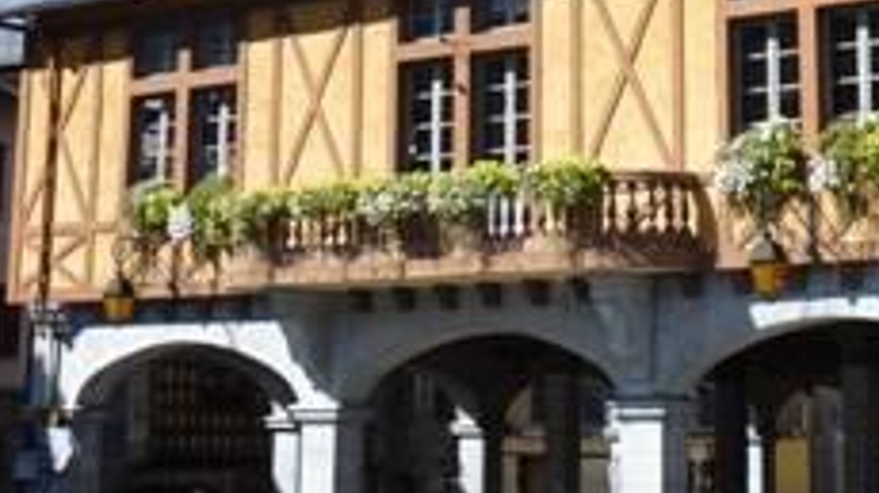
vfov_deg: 13.5
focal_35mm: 87
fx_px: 2026
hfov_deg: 24.4
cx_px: 562
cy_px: -84
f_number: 3.9
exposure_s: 1/640
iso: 100
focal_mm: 7.4
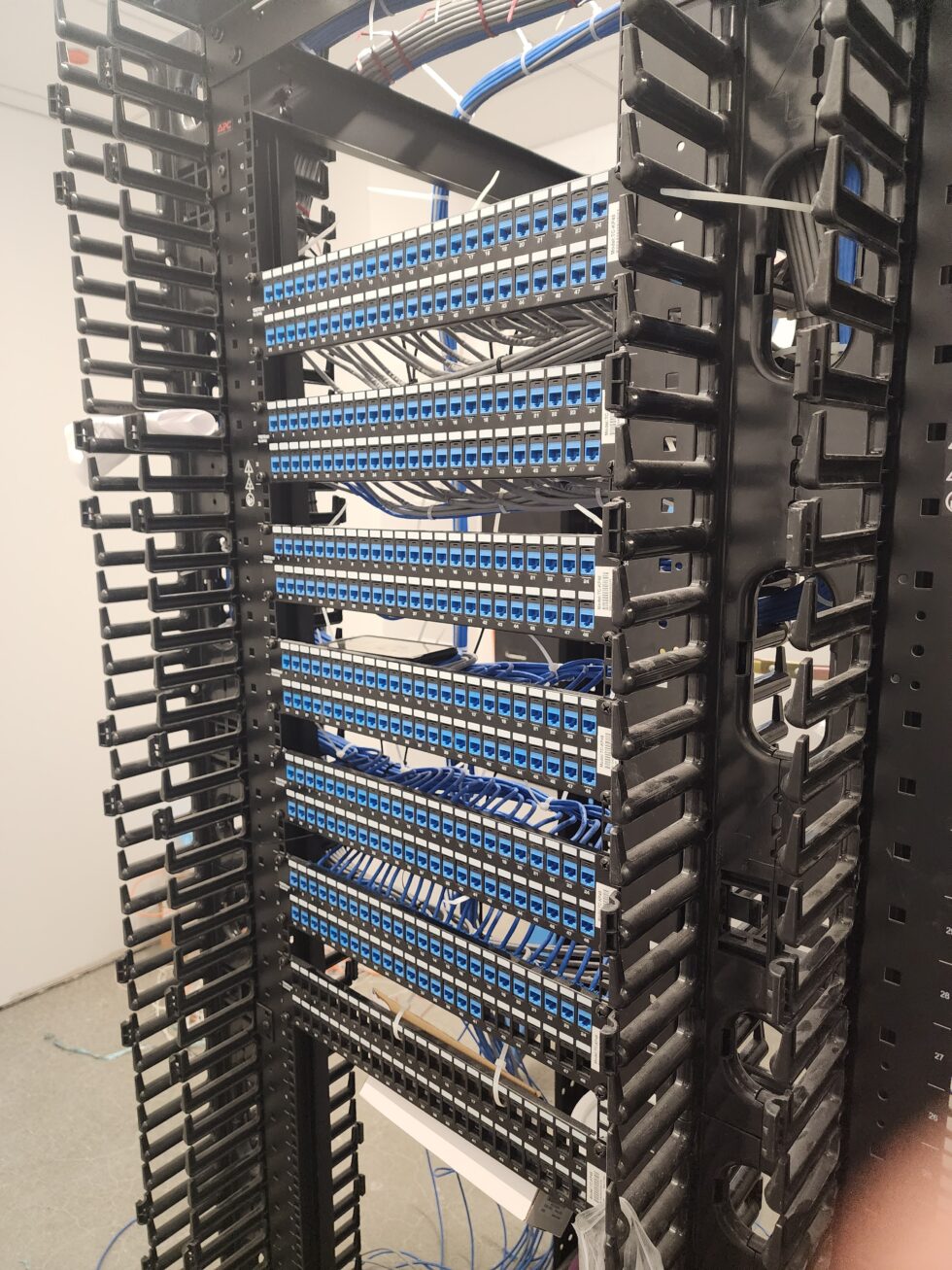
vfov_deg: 73.9
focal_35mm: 23
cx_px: 476
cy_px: 635
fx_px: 844
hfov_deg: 58.9
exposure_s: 1/120
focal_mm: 6.4
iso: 800
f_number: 1.8
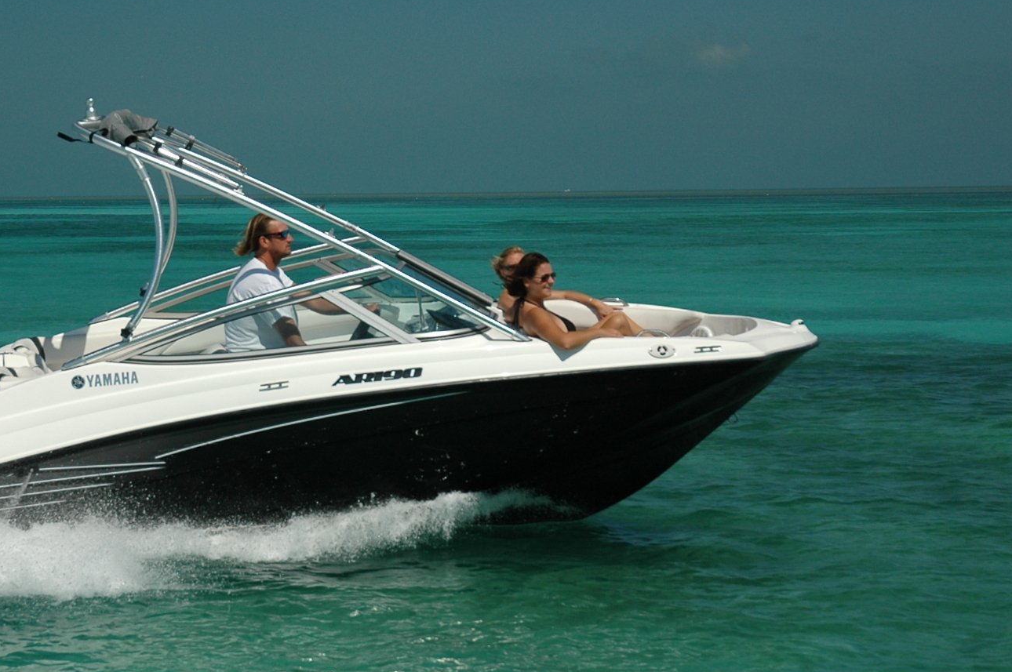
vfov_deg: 13.8
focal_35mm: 99
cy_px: 359
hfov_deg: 20.6
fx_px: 2780
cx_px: 349
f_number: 4.2
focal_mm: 38
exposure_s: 1/1600
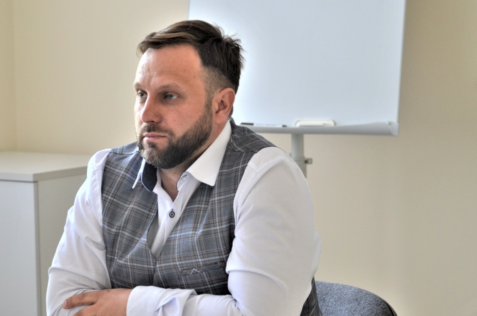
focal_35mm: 133
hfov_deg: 15.4
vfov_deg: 10.3
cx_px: 197
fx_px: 1758
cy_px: 161
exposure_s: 1/60
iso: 800
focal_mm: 66
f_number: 5.3
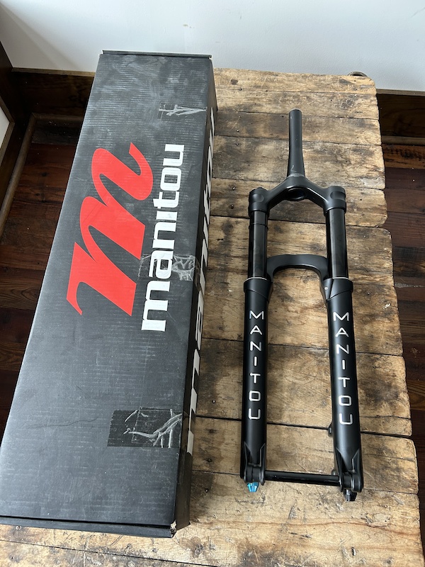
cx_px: 212
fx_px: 426
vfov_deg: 67.3
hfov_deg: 53.1
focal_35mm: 26
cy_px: 284
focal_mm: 5.7
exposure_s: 1/120
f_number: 1.5
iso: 125
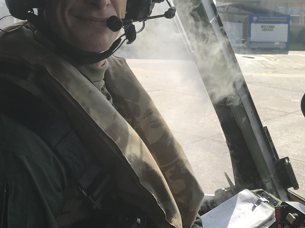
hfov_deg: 33.5
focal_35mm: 57
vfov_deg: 25.4
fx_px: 502
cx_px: 202
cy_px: 57
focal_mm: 3.99
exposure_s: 1/1153
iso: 20
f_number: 1.8
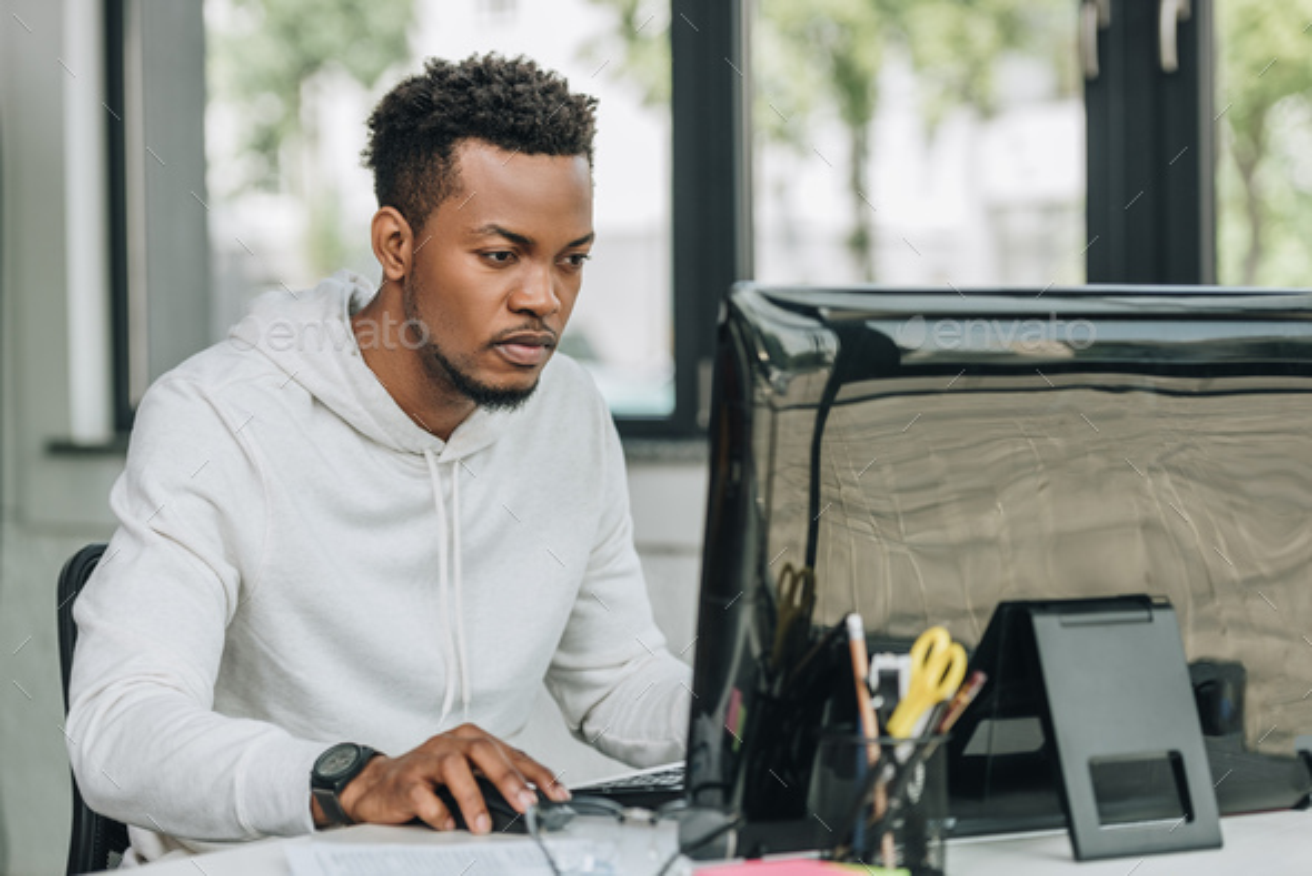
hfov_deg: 22.1
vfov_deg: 14.9
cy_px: 438
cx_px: 656
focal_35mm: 92
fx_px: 3354
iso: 125
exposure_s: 1/200
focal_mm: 92
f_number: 3.5
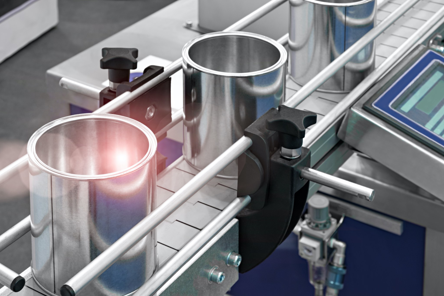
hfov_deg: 25.7
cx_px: 222
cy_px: 148
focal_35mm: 79
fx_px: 974
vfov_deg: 17.3
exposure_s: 1
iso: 200
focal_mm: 52.7
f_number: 11
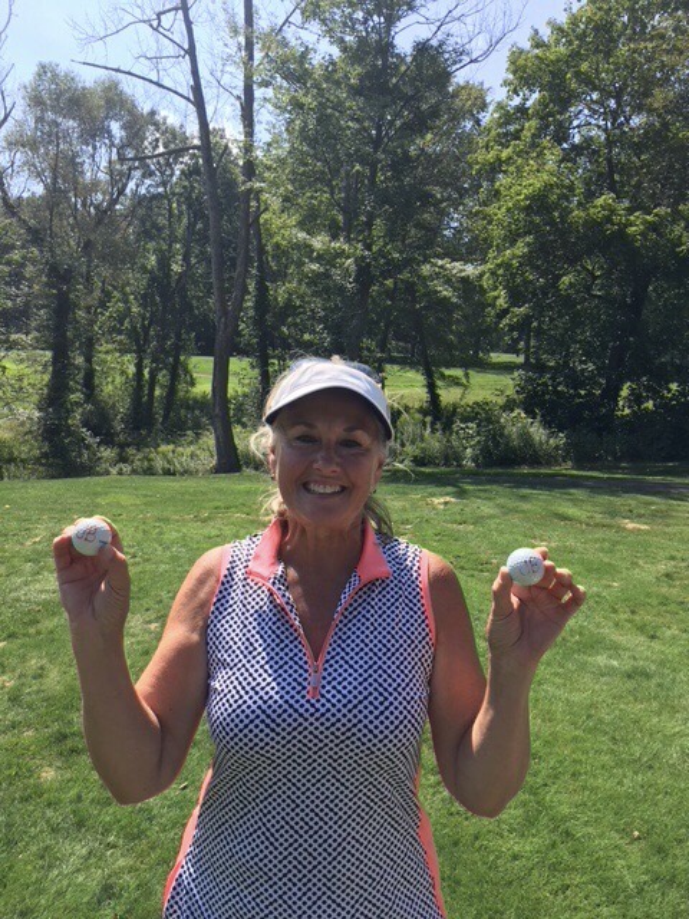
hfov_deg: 48.2
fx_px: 770
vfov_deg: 61.7
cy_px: 460
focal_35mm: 29
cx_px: 344
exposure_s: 1/754
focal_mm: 4.15
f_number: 2.2
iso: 25
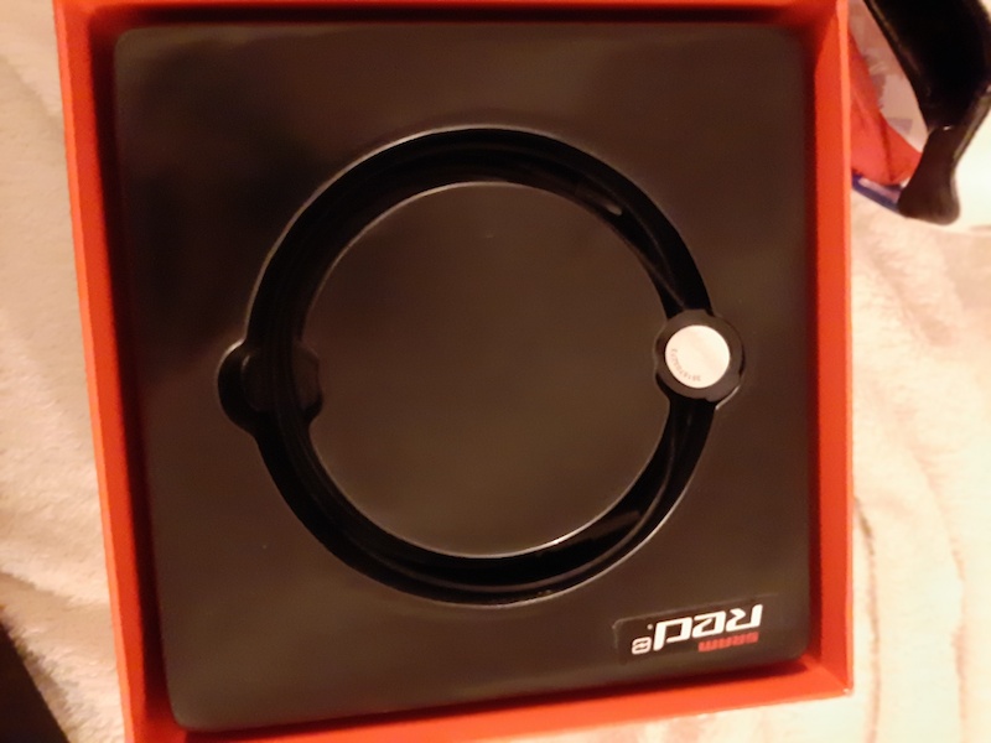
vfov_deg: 53.1
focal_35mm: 26
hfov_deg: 67.3
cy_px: 372
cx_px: 496
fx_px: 744
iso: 1000
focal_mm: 3.93
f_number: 1.7
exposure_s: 1/17
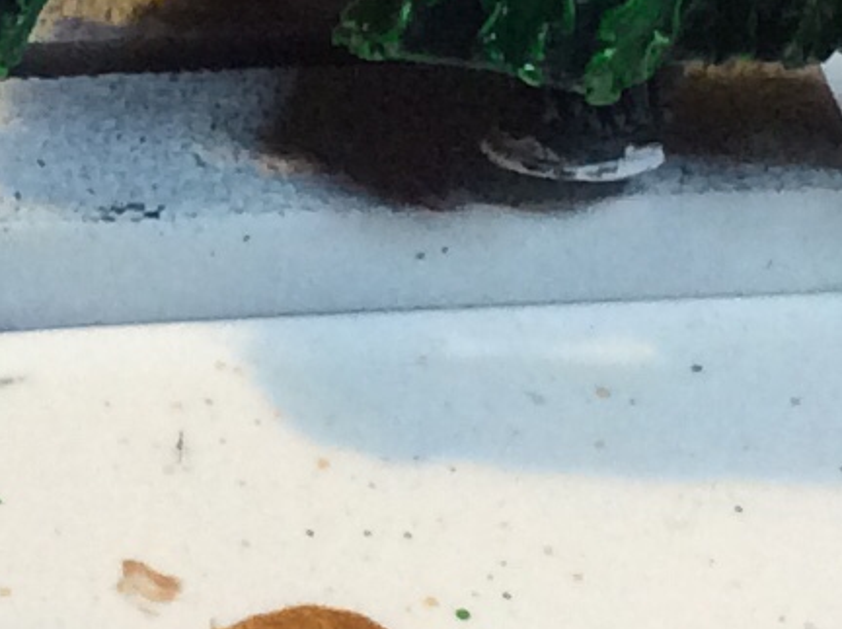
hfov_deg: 10.2
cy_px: 119
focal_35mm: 192
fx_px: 4665
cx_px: -164
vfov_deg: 7.7
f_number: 2.4
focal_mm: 3.3
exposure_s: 1/25
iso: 125
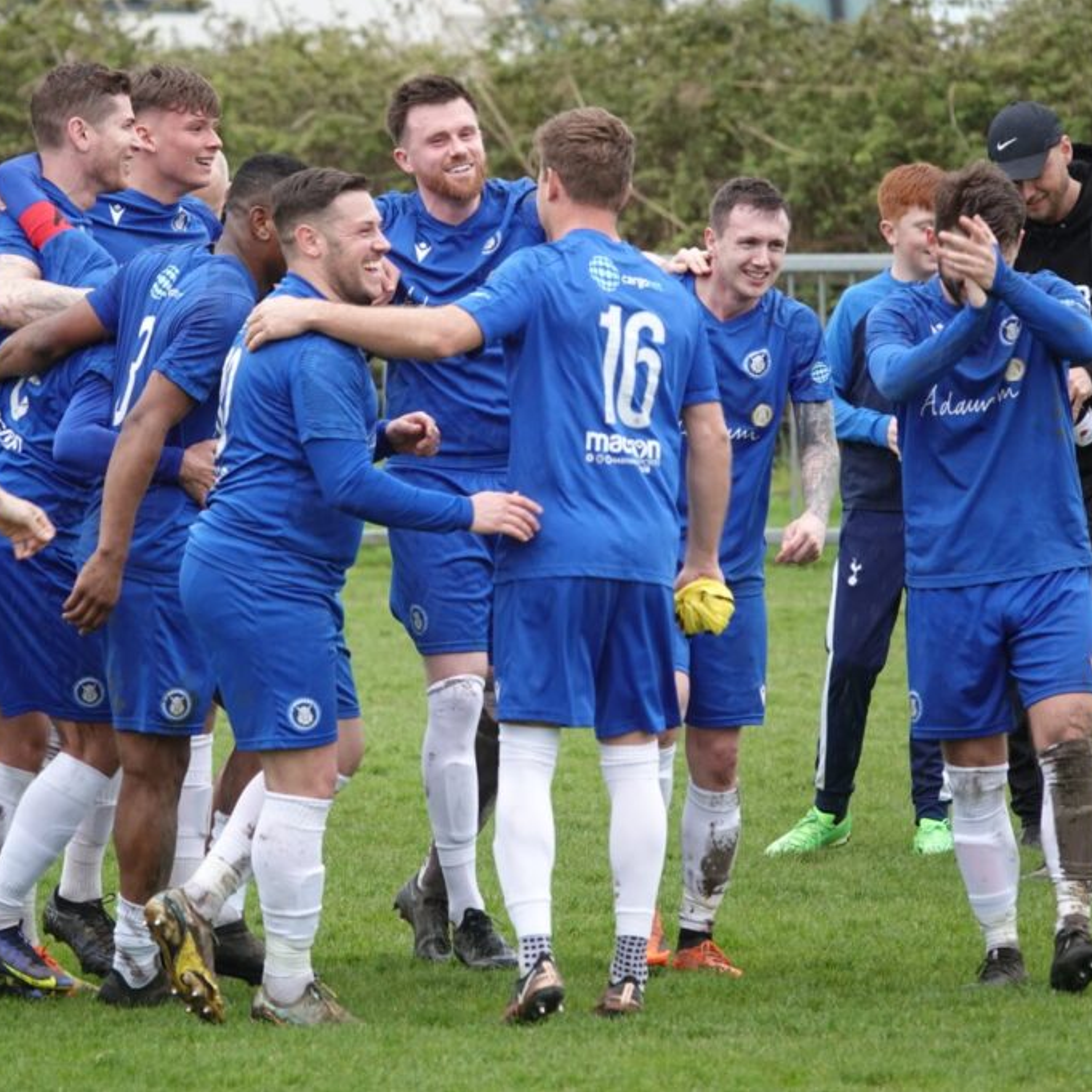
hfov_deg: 2.6
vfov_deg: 2.6
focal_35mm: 682
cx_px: 391
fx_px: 24341
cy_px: 546
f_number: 4
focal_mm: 195.64
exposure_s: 1/250
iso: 400
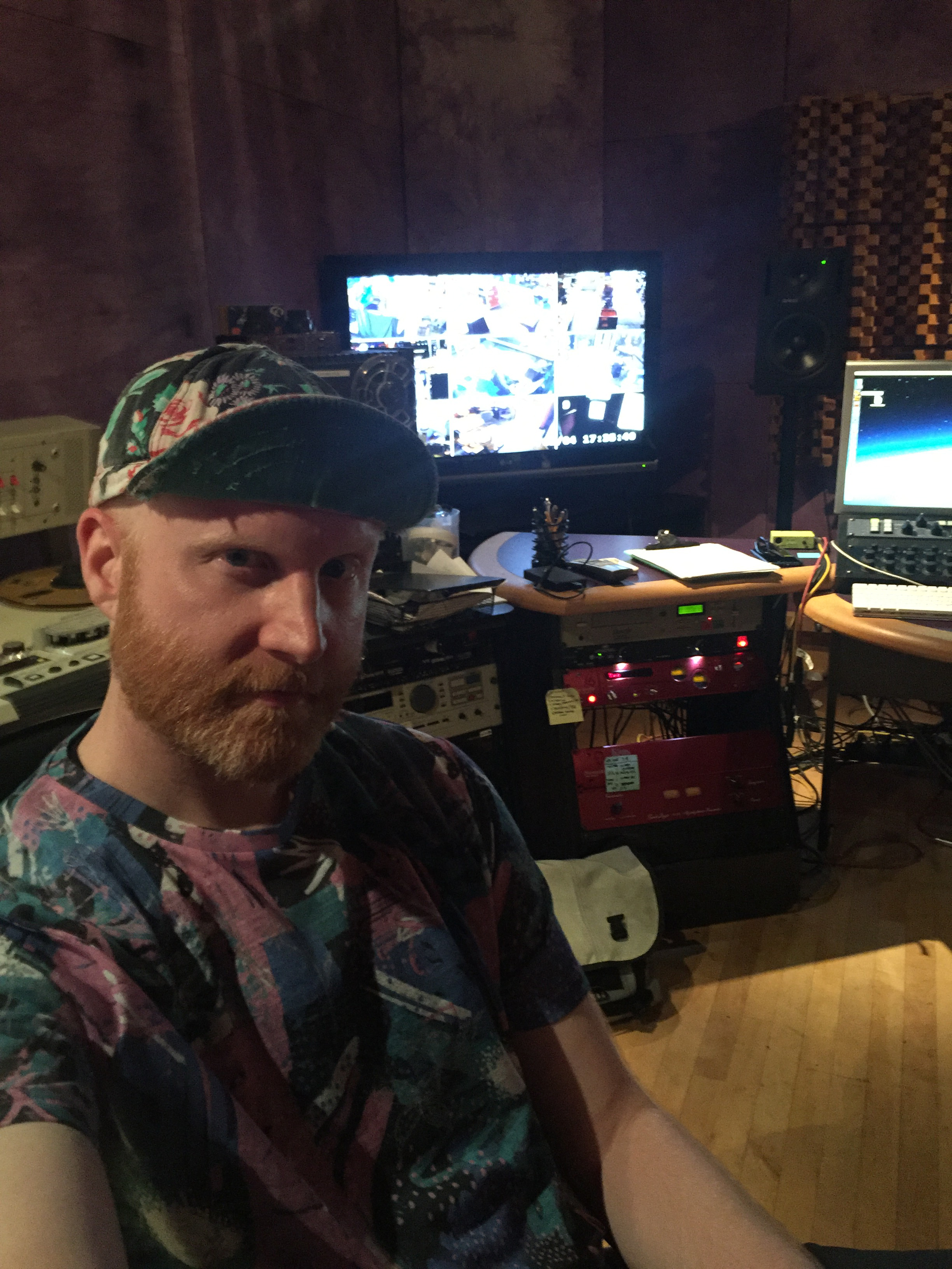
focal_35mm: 29
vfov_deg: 61.7
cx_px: 476
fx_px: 1063
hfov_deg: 48.2
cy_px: 634
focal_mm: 4.15
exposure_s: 1/15
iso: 400
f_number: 2.2
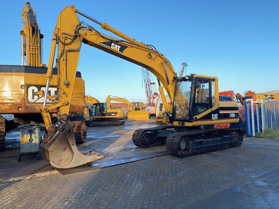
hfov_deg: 67.3
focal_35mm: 26
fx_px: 210
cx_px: 140
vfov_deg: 53.1
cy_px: 104
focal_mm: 4.25
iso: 32
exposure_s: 1/194
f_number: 1.8
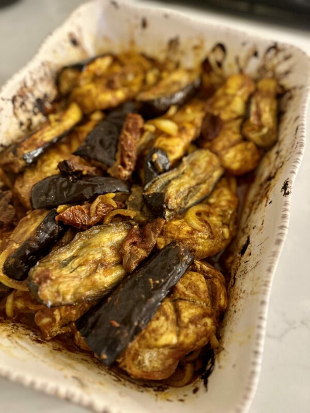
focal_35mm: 24
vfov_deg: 71.6
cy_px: 206
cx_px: 155
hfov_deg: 56.8
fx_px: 287
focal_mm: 6.86
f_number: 1.78
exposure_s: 1/33
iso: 1000
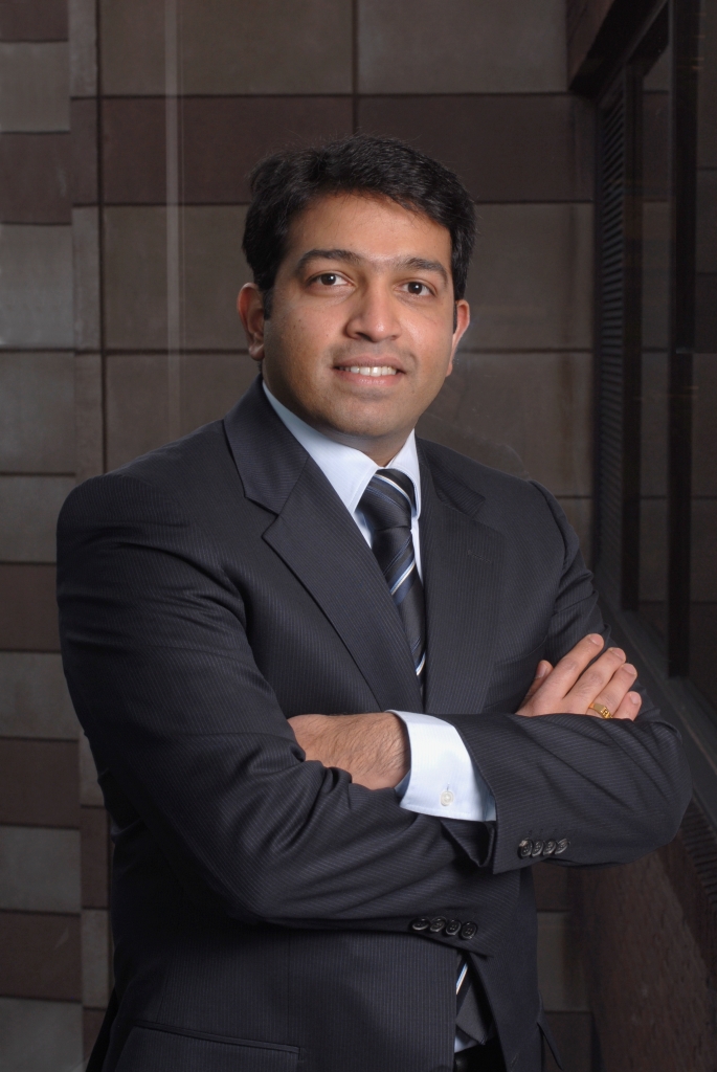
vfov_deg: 26.0
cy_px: 536
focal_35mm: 78
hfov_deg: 17.5
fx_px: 2325
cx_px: 358
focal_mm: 52
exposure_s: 1/15
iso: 125
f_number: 11
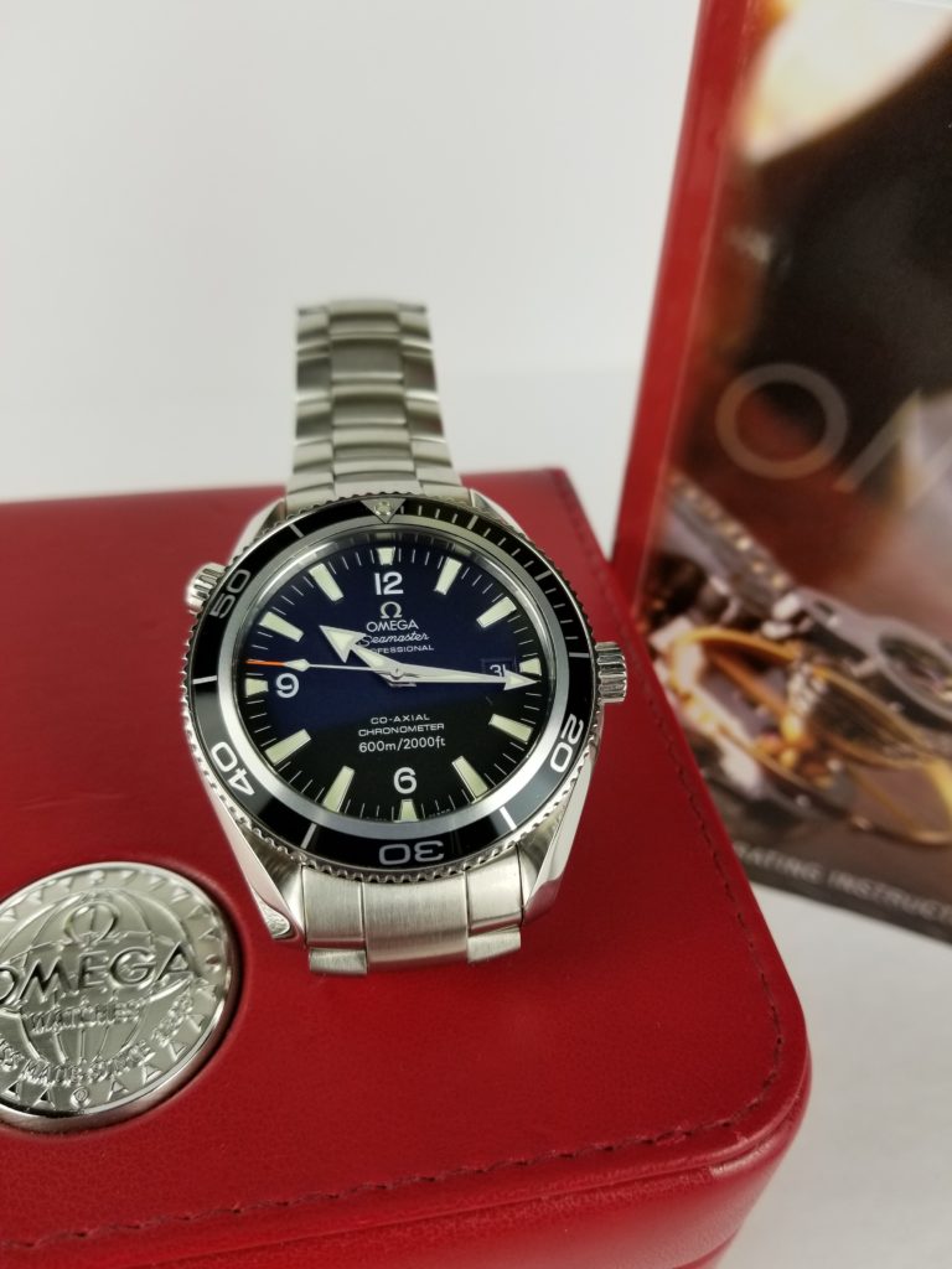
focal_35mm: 26
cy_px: 634
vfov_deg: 67.3
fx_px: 953
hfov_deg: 53.1
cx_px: 476
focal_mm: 4.25
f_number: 1.7
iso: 50
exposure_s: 1/139
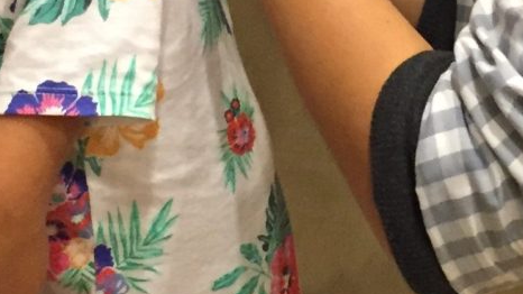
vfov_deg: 8.7
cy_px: 4
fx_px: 1927
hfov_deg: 15.3
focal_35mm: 139
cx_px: 424
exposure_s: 1/20
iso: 250
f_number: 2.2
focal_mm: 4.15
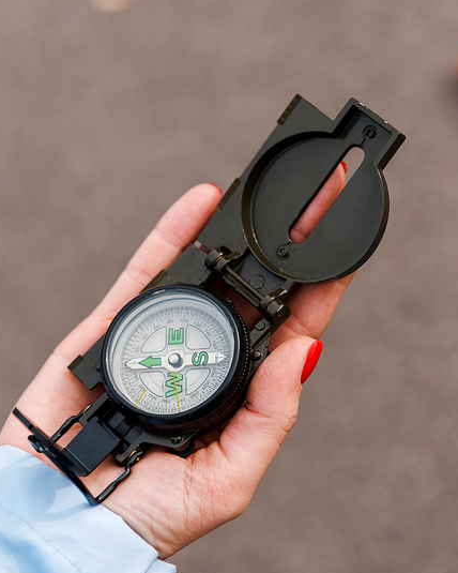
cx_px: 210
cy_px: 228
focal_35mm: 92
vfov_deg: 20.8
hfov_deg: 16.7
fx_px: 1559
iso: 100
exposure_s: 1/400
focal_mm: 70
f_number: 5
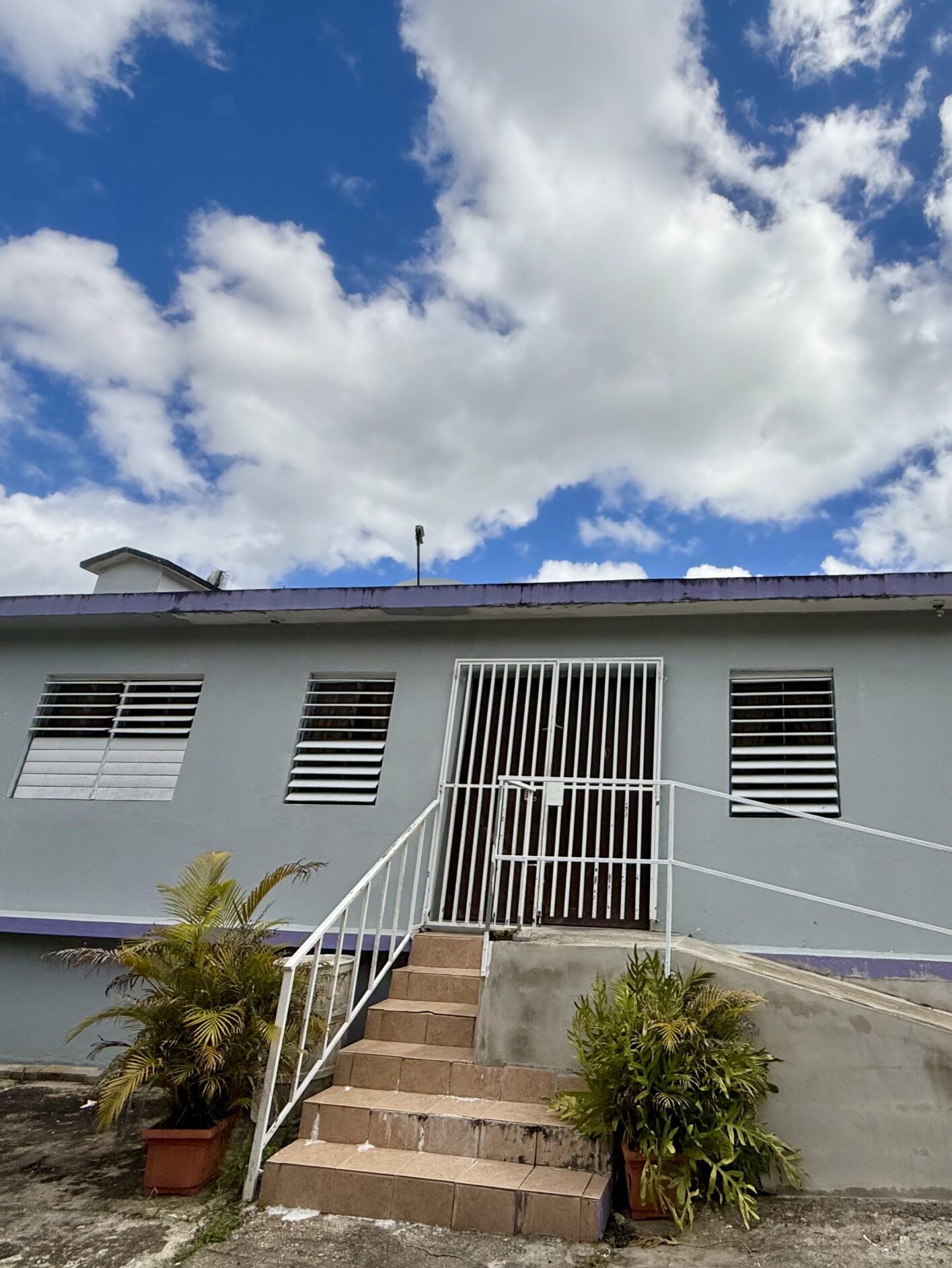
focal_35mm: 19
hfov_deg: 66.6
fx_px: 697
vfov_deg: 84.7
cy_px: 627
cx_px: 646
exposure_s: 1/2976
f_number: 2.2
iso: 50
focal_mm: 2.22
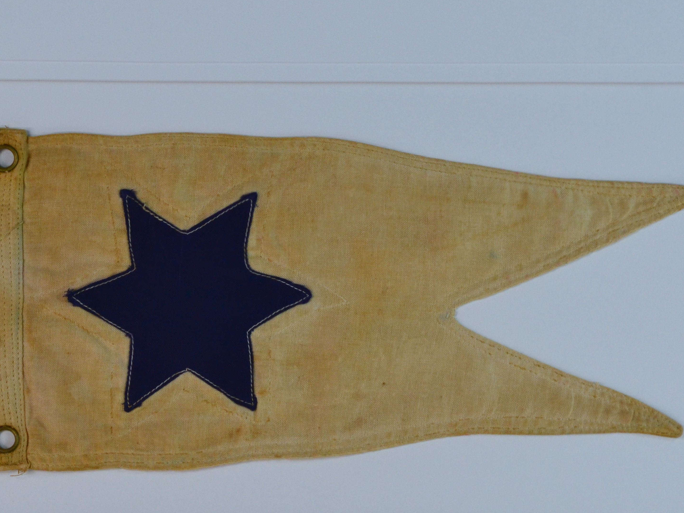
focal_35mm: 283
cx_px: 315
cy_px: 341
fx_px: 5592
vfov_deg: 5.3
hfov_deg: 7.0
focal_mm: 122
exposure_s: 1/125
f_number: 9
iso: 800
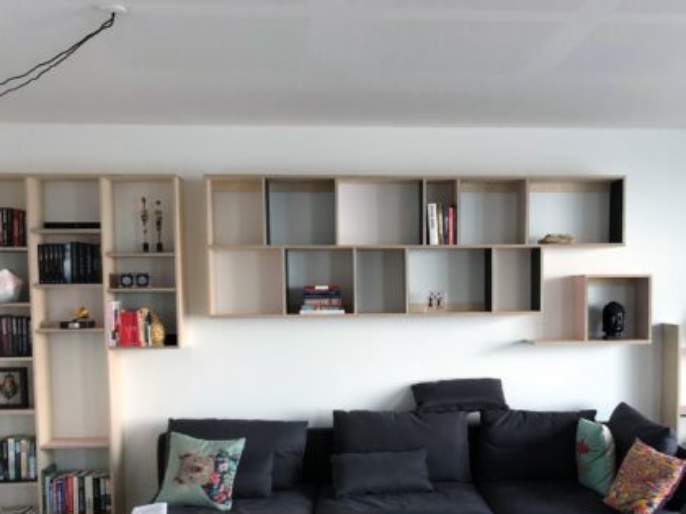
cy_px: 351
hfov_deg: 46.4
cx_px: 426
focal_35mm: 40
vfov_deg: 35.5
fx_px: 793
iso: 32
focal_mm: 4
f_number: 1.8
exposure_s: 1/25
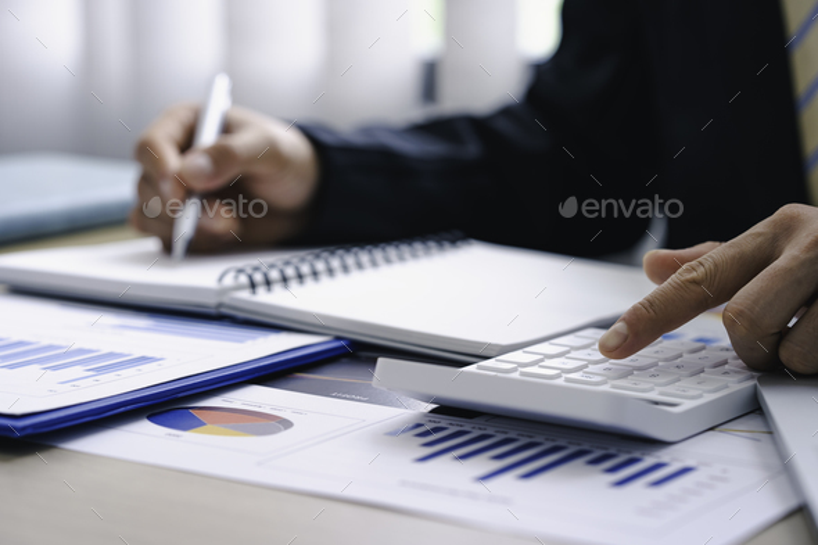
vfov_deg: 16.1
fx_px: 1931
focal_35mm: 85
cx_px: 409
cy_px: 272
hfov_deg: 23.9
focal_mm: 85
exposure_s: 1/100
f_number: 3.5
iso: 200
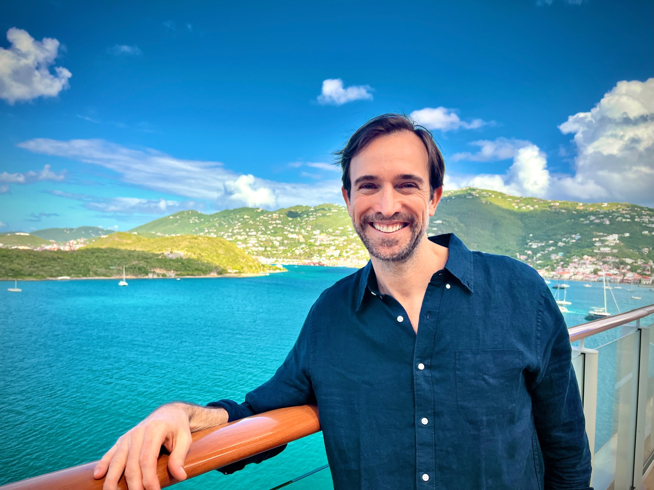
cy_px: 245
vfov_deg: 53.0
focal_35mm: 26
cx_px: 327
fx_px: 491
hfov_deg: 67.3
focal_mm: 5.1
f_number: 1.6
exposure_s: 1/2410
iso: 50
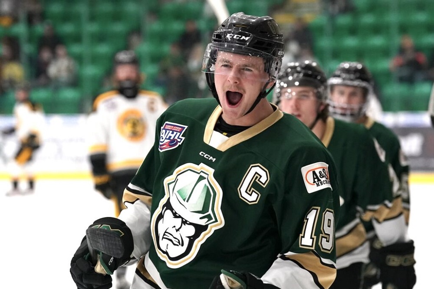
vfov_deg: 9.0
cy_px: 144
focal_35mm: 153
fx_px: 1844
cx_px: 217
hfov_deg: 13.4
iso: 5000
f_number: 3.2
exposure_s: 1/1250
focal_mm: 102
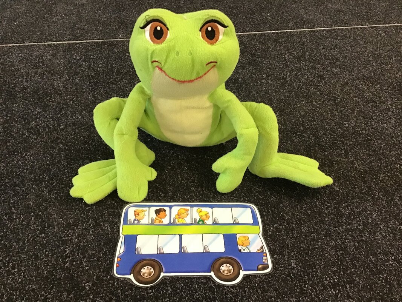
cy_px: 151
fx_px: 360
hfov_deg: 58.4
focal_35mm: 31
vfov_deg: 45.4
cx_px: 201
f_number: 2.4
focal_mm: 3.3
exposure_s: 1/25
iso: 200
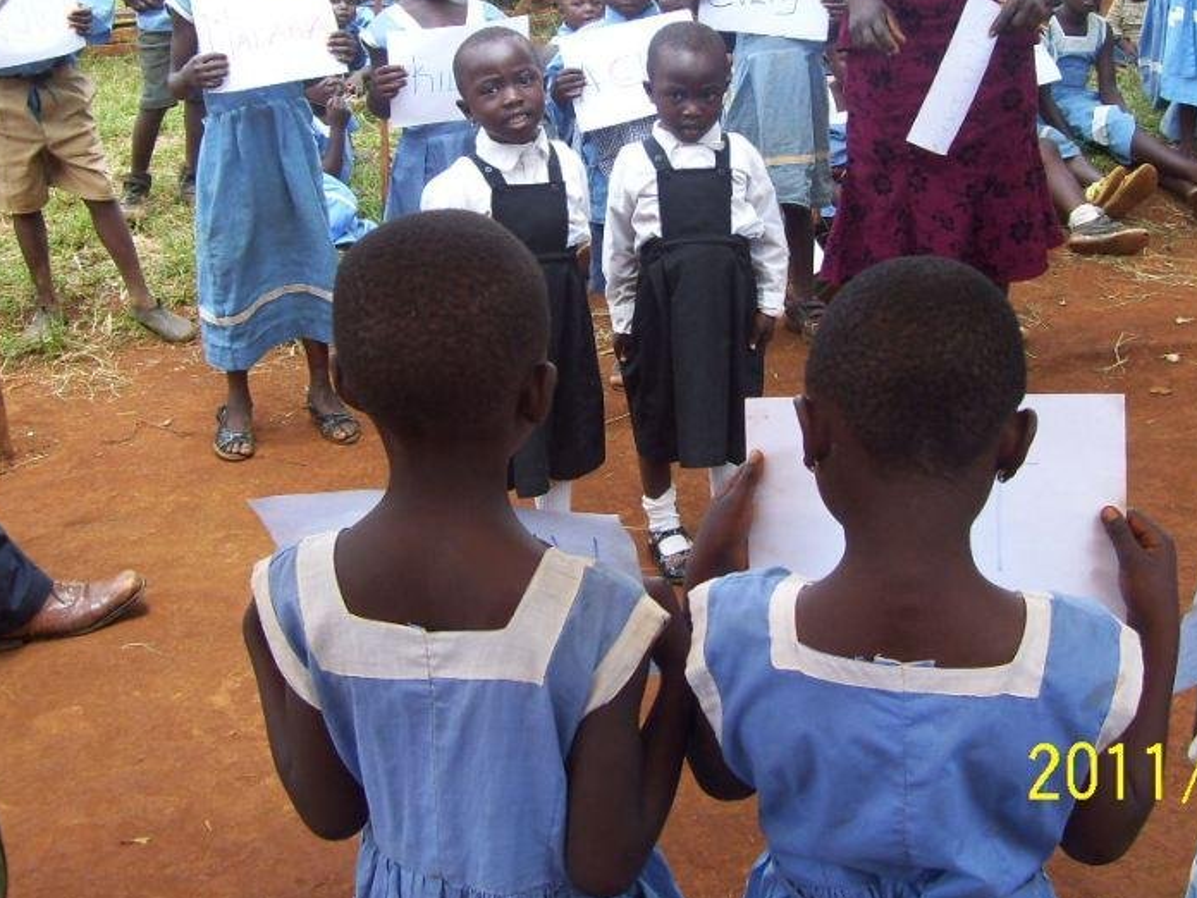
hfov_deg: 36.2
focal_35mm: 53
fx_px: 1833
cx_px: 614
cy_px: 275
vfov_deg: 27.3
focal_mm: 6
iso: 80
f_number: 2.7
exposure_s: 1/200
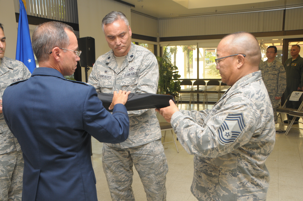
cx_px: 152
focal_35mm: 36
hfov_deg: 53.2
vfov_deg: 36.8
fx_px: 303
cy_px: 100
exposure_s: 1/100
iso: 500
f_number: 5.6
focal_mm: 24
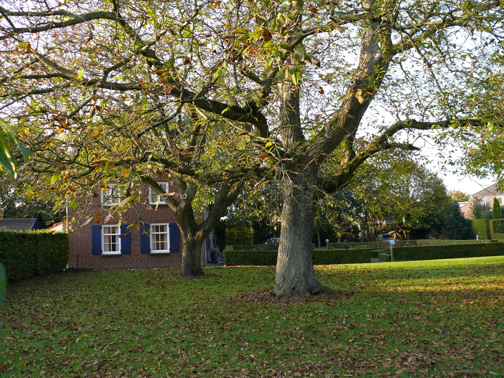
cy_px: 179
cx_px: 254
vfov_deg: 38.7
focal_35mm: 37
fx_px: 539
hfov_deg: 50.1
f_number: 3.2
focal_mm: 7.5
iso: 100
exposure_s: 1/125
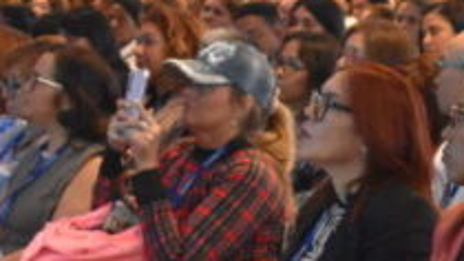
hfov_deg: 10.1
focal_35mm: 209
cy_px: 117
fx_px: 2574
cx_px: 623
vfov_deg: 5.8
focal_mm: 31
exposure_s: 1/125
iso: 4500
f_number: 4.2
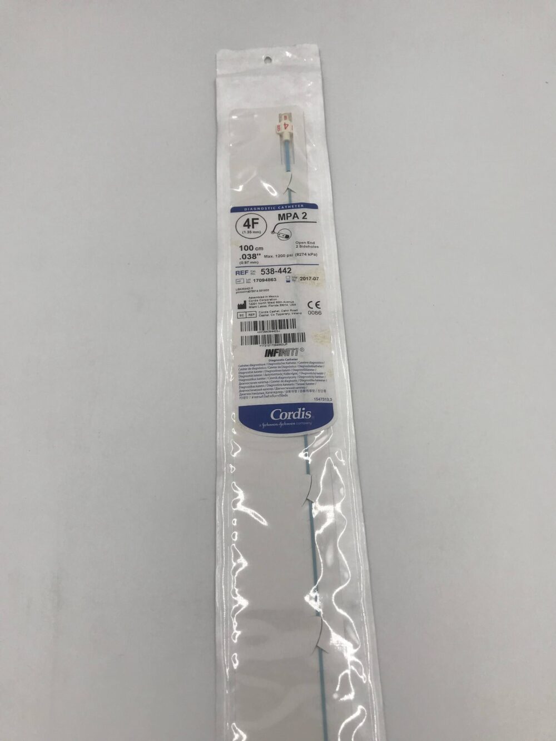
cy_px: 370
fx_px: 600
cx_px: 278
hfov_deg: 49.8
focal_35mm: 28
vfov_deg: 63.4
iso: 20
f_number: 1.8
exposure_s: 1/314
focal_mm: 3.99
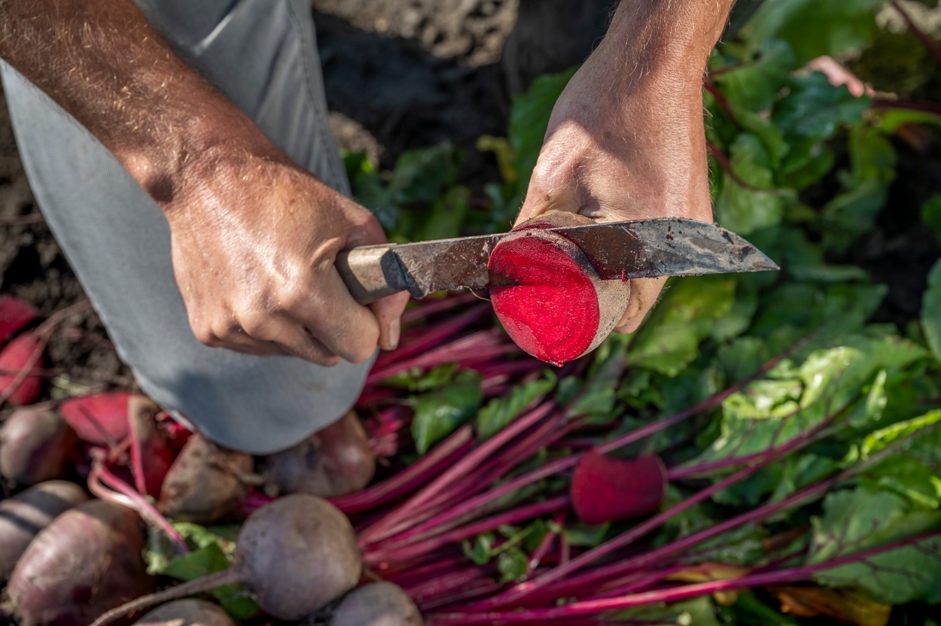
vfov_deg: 23.8
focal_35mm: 57
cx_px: 470
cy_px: 313
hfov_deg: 35.1
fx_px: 1489
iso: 160
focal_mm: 57
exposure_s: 1/400
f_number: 5
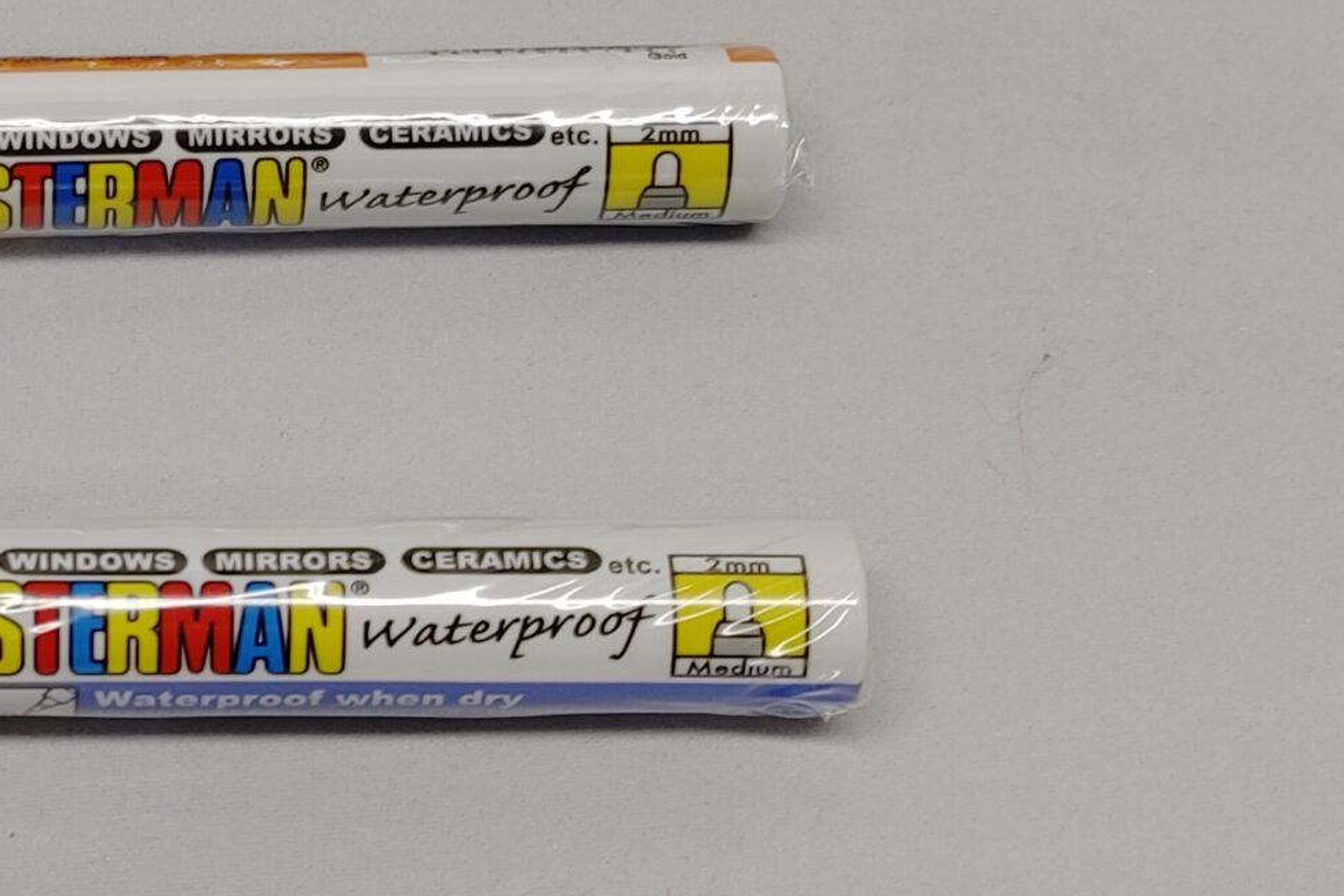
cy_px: 183
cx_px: 34
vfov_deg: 14.2
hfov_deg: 20.6
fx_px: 3584
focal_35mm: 96
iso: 50
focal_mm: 5.58
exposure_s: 1/120
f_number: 1.8
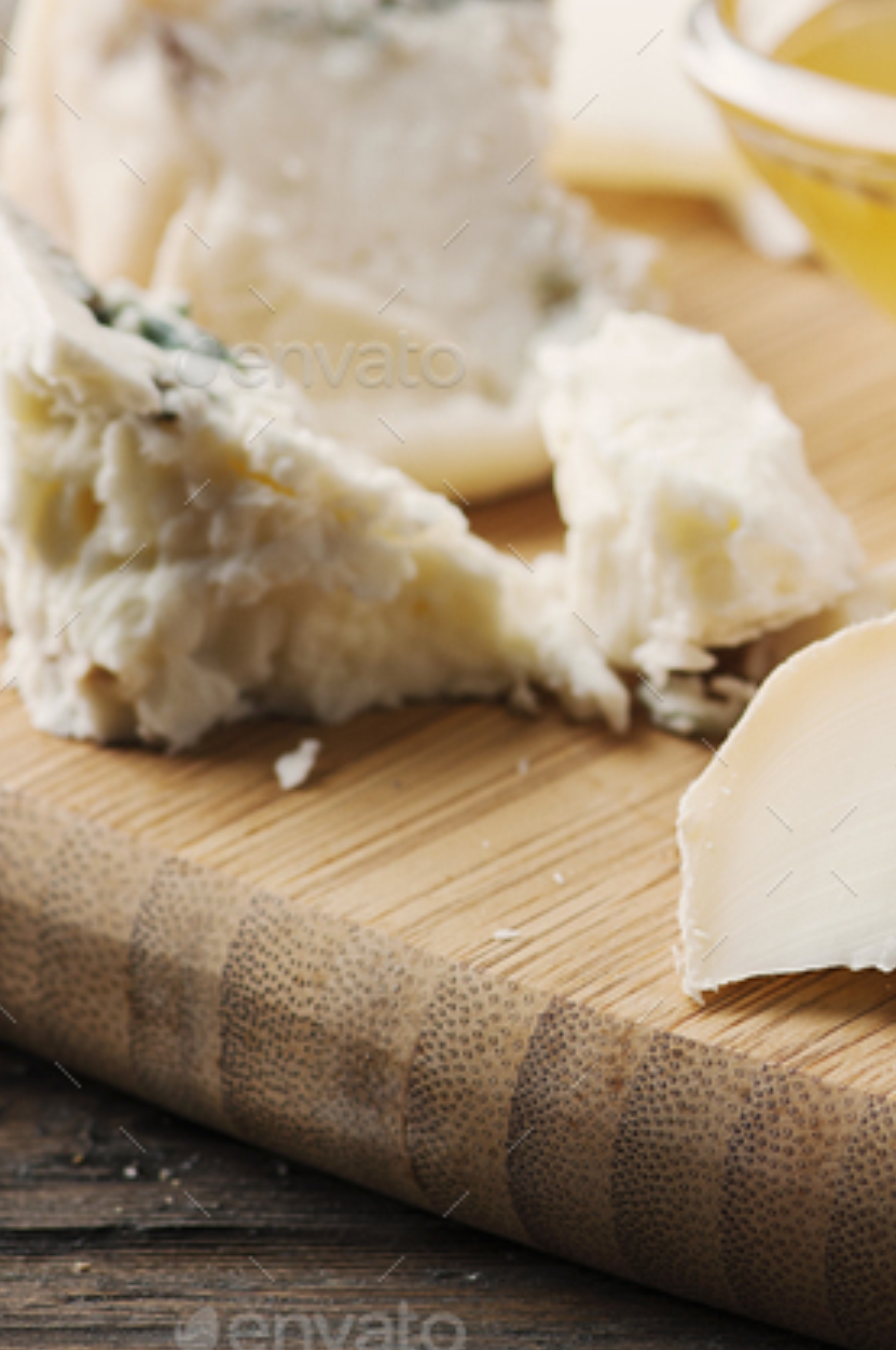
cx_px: 796
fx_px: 12539
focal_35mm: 335
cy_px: 343
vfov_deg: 6.2
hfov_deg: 4.1
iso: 100
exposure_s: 1/160
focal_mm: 105
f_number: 6.3
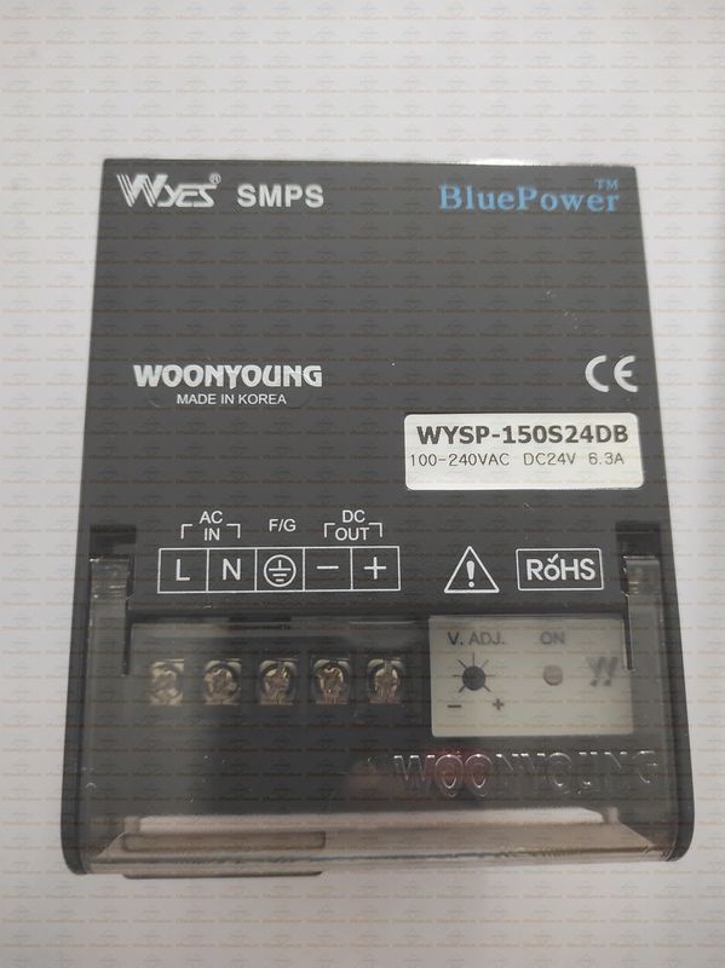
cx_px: 362
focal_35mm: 25
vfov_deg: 69.4
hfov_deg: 54.8
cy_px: 484
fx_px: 699
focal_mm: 5.43
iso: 1499
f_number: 1.89
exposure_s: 1/20
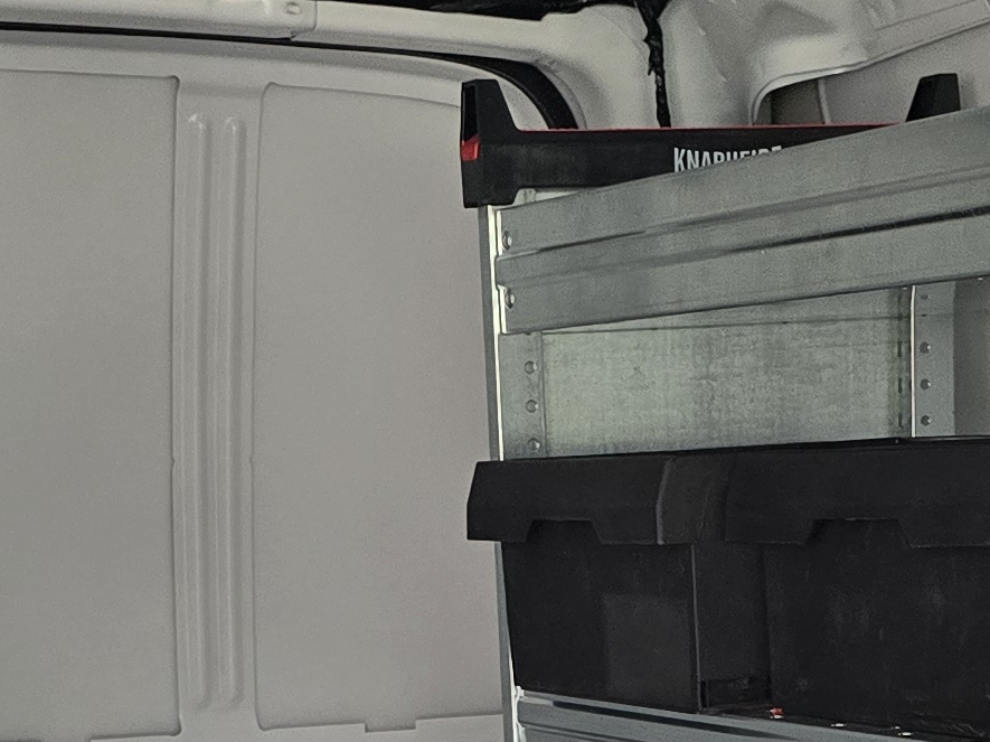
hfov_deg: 18.9
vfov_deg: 13.2
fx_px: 2973
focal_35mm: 104
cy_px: 1190
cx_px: 573
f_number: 1.7
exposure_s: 1/120
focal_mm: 6.3
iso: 200
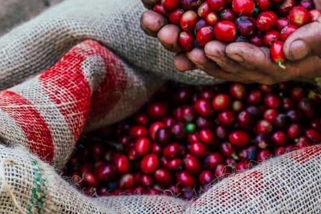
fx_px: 1818
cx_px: 189
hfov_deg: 10.1
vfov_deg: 6.7
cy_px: 22
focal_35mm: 204
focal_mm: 105
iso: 640
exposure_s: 1/100
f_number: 8
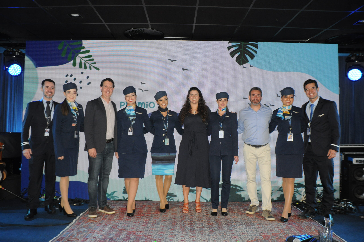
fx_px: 303
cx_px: 182
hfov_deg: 62.0
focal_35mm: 30
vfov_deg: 43.5
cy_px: 121
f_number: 5.6
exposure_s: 1/200
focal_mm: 20
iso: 800
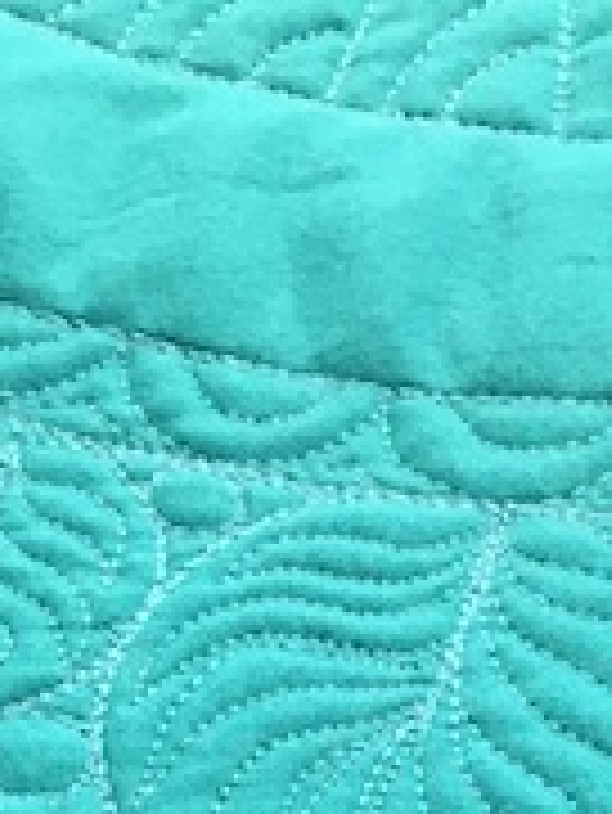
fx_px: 3014
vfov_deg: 13.5
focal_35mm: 128
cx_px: 216
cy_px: 1552
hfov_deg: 11.6
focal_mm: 4.15
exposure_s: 1/30
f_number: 2.2
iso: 50
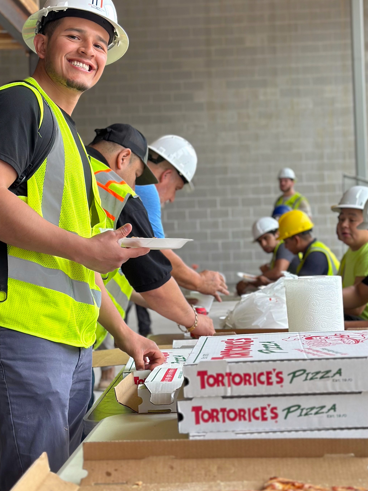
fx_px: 1007
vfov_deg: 27.3
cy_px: 199
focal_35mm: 71
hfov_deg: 20.7
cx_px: 184
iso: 80
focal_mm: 6.86
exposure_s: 1/300
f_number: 1.8
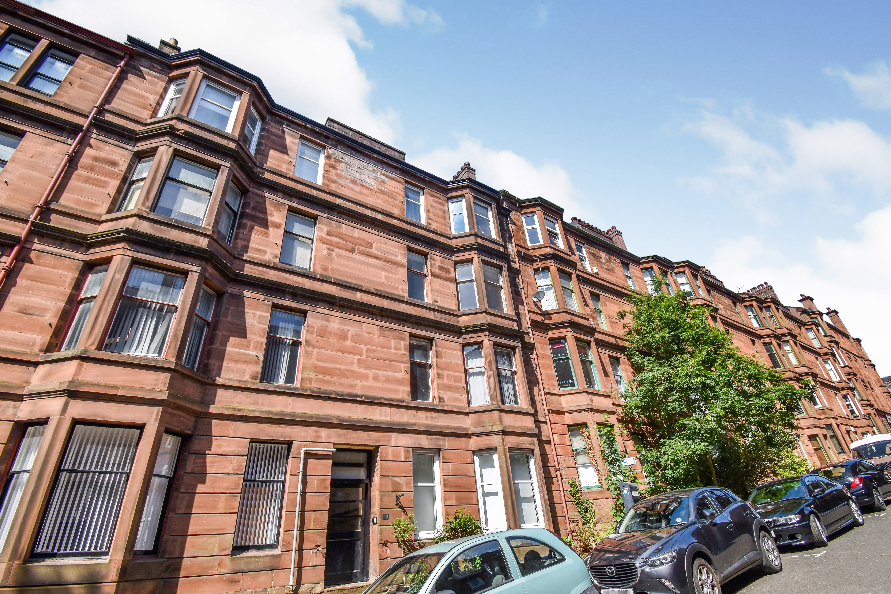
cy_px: 297
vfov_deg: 77.3
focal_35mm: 15
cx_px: 446
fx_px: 371
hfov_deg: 100.4
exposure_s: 1/250
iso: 100
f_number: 8
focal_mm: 10
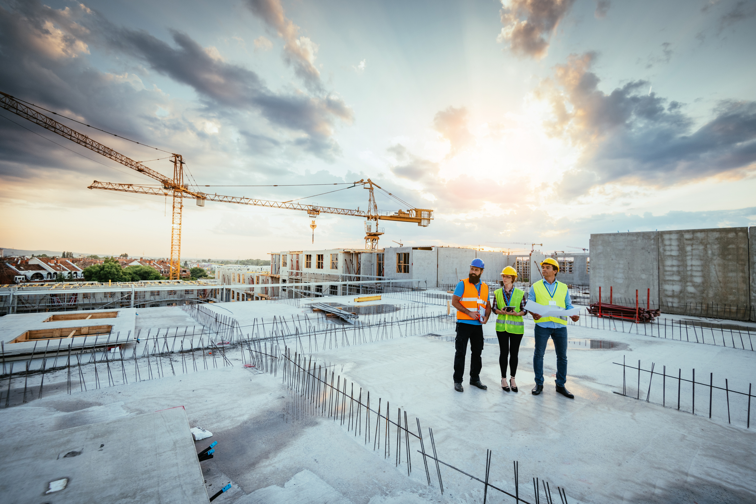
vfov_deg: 73.7
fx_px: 336
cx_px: 378
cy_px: 252
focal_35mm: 16
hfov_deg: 96.7
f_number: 4
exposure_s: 1/320
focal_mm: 16
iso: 400
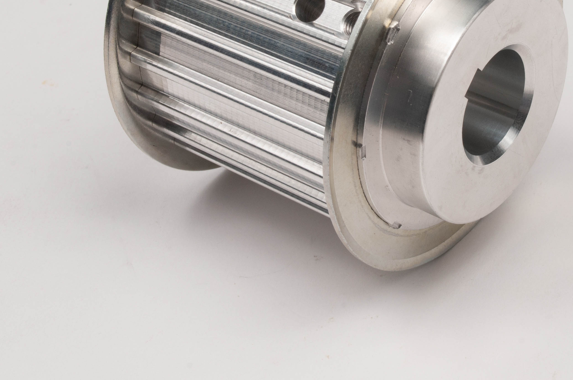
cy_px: 63
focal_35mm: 92
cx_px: 367
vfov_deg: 14.7
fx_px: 1463
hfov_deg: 22.1
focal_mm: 36
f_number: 18
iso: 200
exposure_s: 1/80
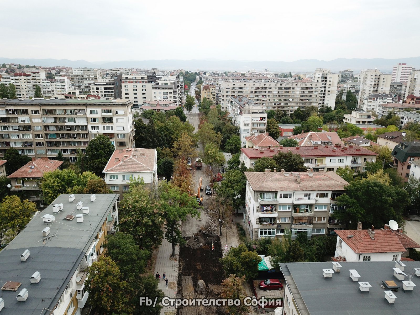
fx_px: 315
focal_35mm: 26
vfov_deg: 53.1
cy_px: 158
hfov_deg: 67.3
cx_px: 210
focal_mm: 4.73
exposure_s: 1/342
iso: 100
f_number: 2.2
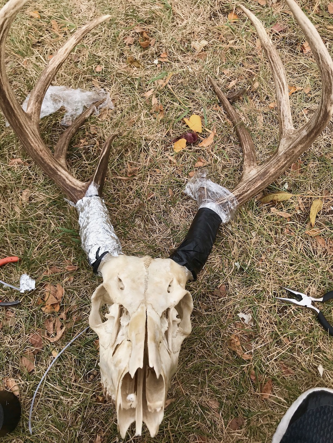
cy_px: 222
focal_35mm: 28
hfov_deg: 49.7
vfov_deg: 63.4
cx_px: 166
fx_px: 359
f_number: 1.8
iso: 20
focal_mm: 3.99
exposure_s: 1/791
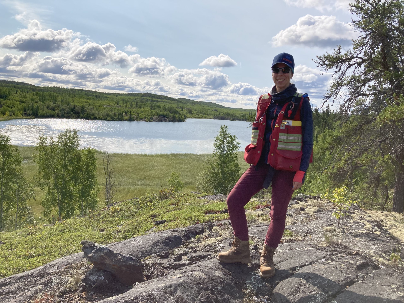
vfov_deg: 49.7
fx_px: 327
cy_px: 152
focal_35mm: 28
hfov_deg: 63.4
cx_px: 202
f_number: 1.8
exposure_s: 1/4000
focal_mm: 3.99
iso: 20
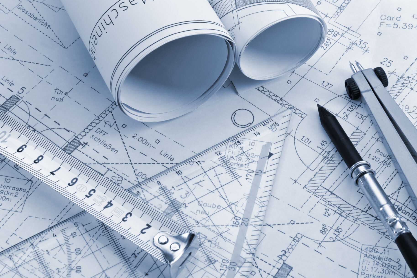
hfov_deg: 20.8
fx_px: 1135
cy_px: 102
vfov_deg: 13.9
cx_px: 245
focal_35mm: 98
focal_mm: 70
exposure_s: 1/125
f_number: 22
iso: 100
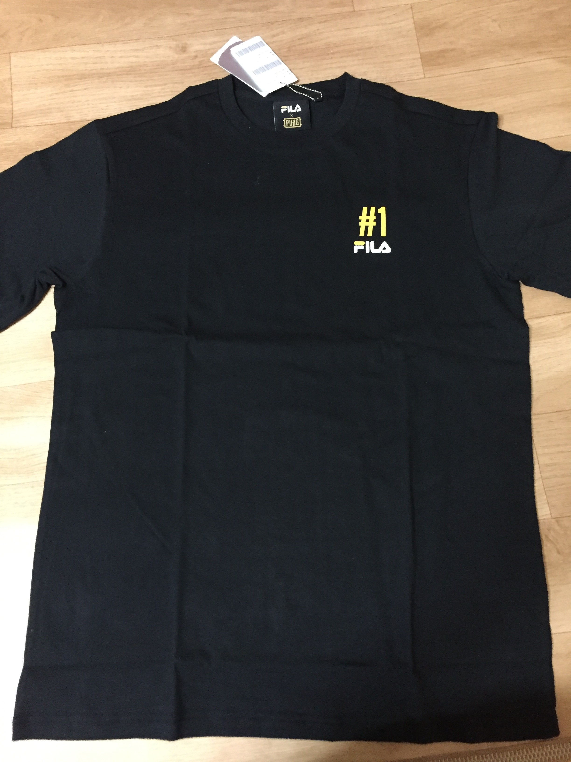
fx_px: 638
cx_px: 286
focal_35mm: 29
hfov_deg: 48.2
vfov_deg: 61.7
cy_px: 381
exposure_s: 1/15
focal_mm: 4.15
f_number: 2.2
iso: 320
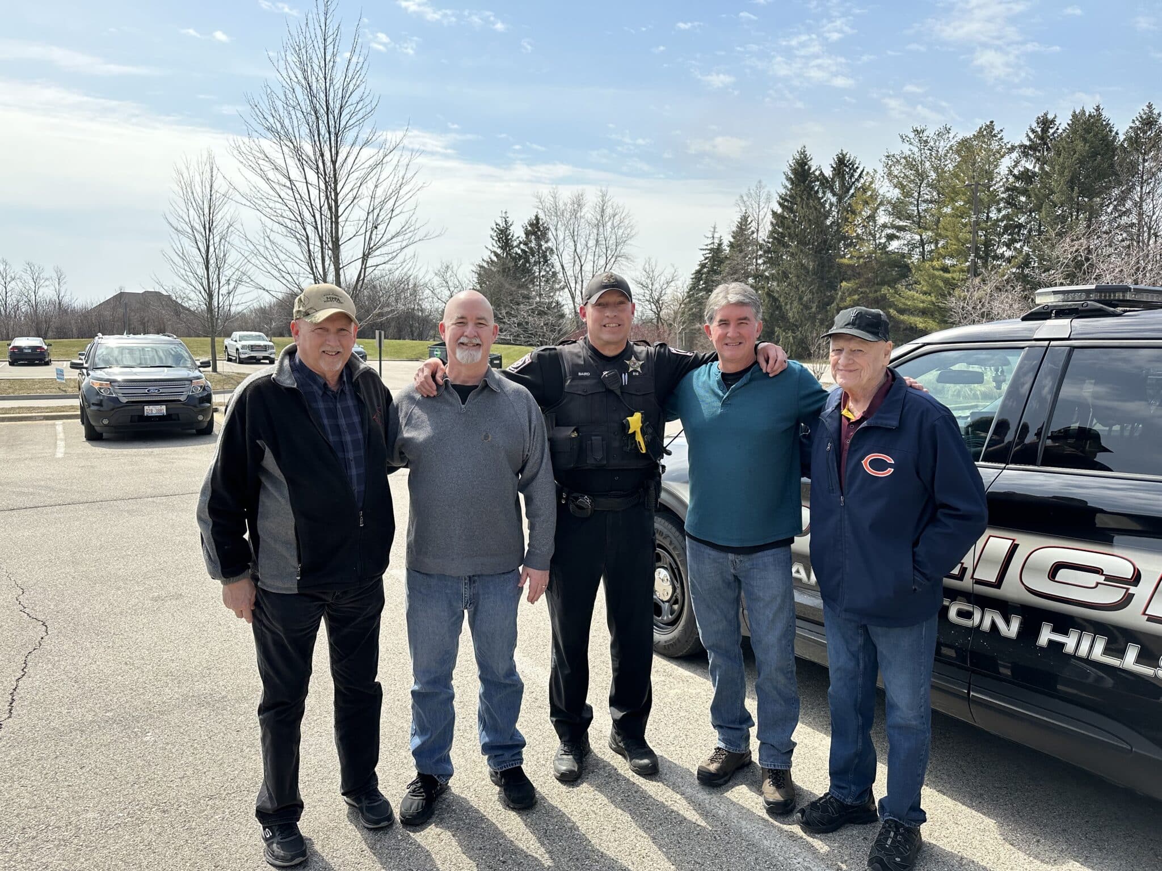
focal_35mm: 24
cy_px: 436
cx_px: 581
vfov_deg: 56.8
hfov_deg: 71.6
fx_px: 806
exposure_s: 1/4348
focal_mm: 6.86
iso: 80
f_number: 1.78
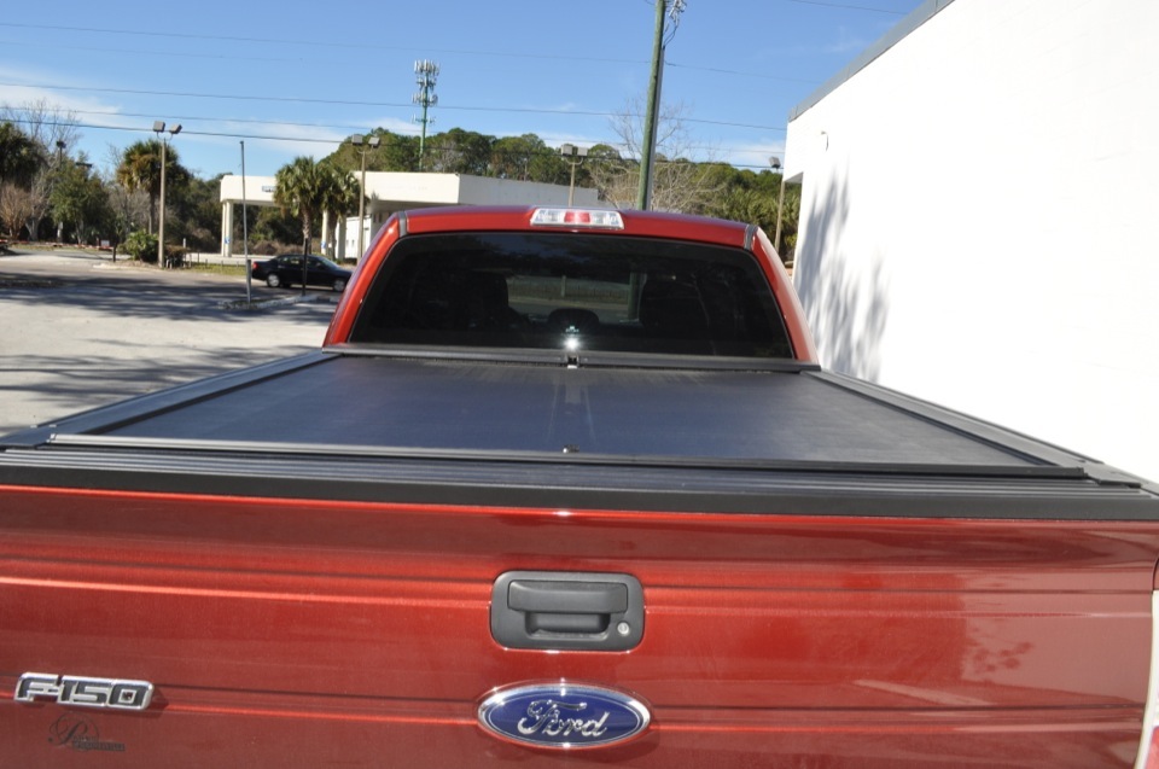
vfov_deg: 47.8
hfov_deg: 67.5
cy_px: 384
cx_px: 580
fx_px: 868
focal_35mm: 27
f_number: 11
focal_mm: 18
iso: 200
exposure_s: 1/200
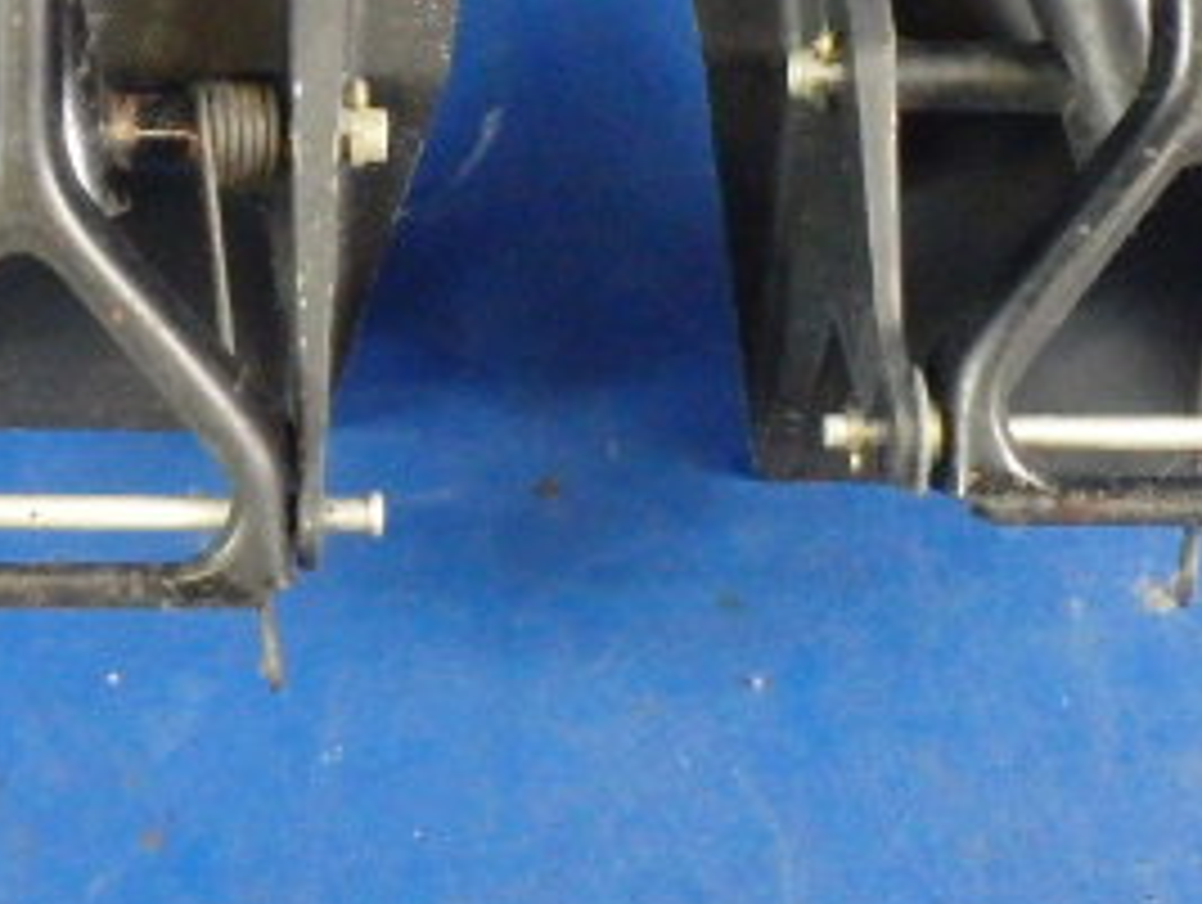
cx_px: 342
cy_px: -112
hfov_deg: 28.6
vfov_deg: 20.8
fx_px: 2330
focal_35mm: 67
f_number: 3.9
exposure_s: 1/30
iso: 2000
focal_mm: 5
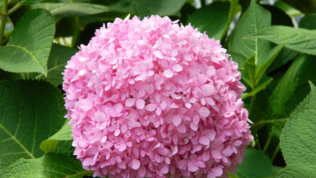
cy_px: 109
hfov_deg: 8.9
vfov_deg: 5.0
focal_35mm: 241
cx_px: 158
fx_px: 2019
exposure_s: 1/400
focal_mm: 39.7
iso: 220
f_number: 5.4
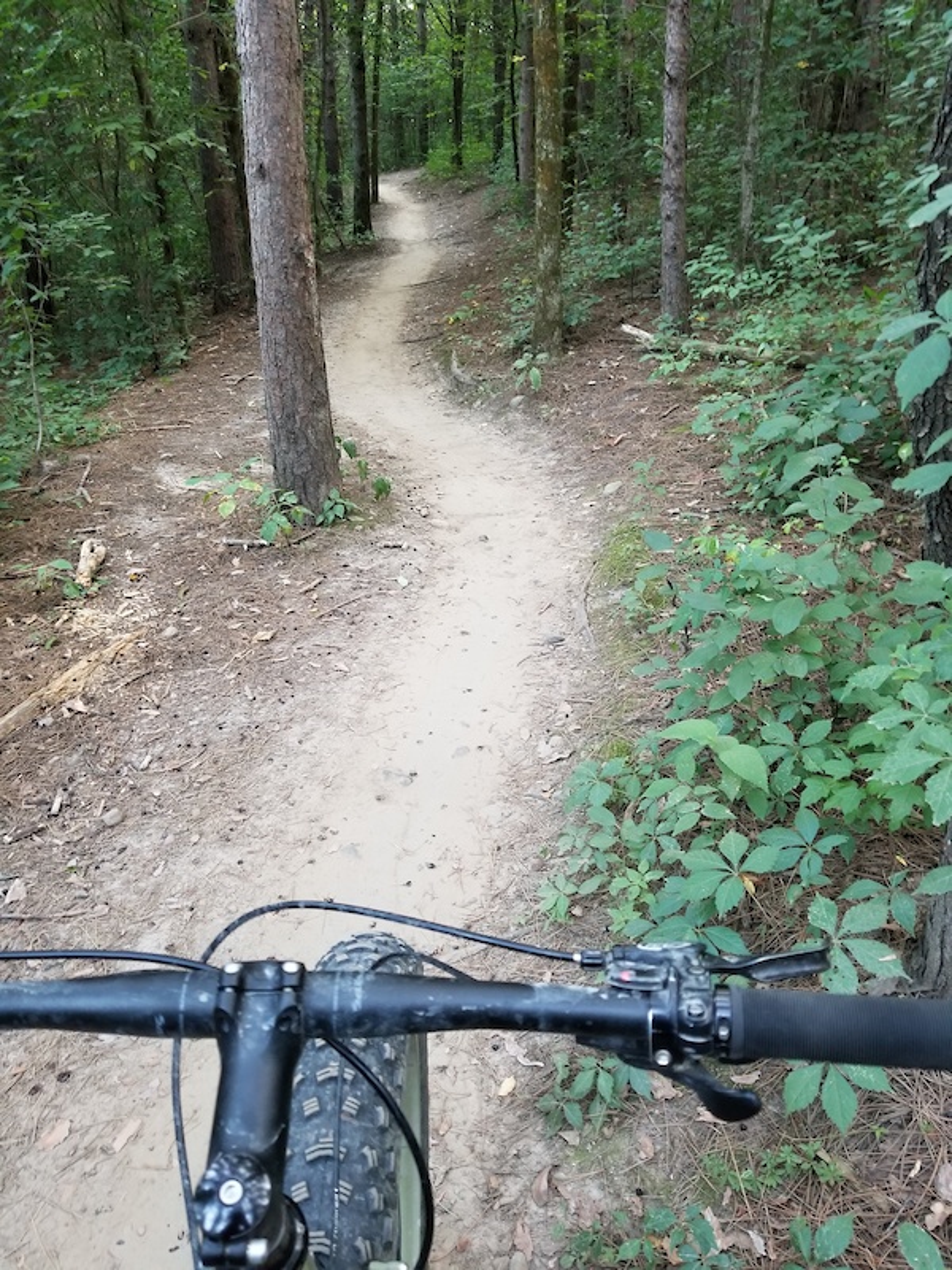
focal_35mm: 26
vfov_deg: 67.3
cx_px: 476
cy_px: 635
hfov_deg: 53.1
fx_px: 953
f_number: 1.7
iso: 200
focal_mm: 4.25
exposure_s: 1/12
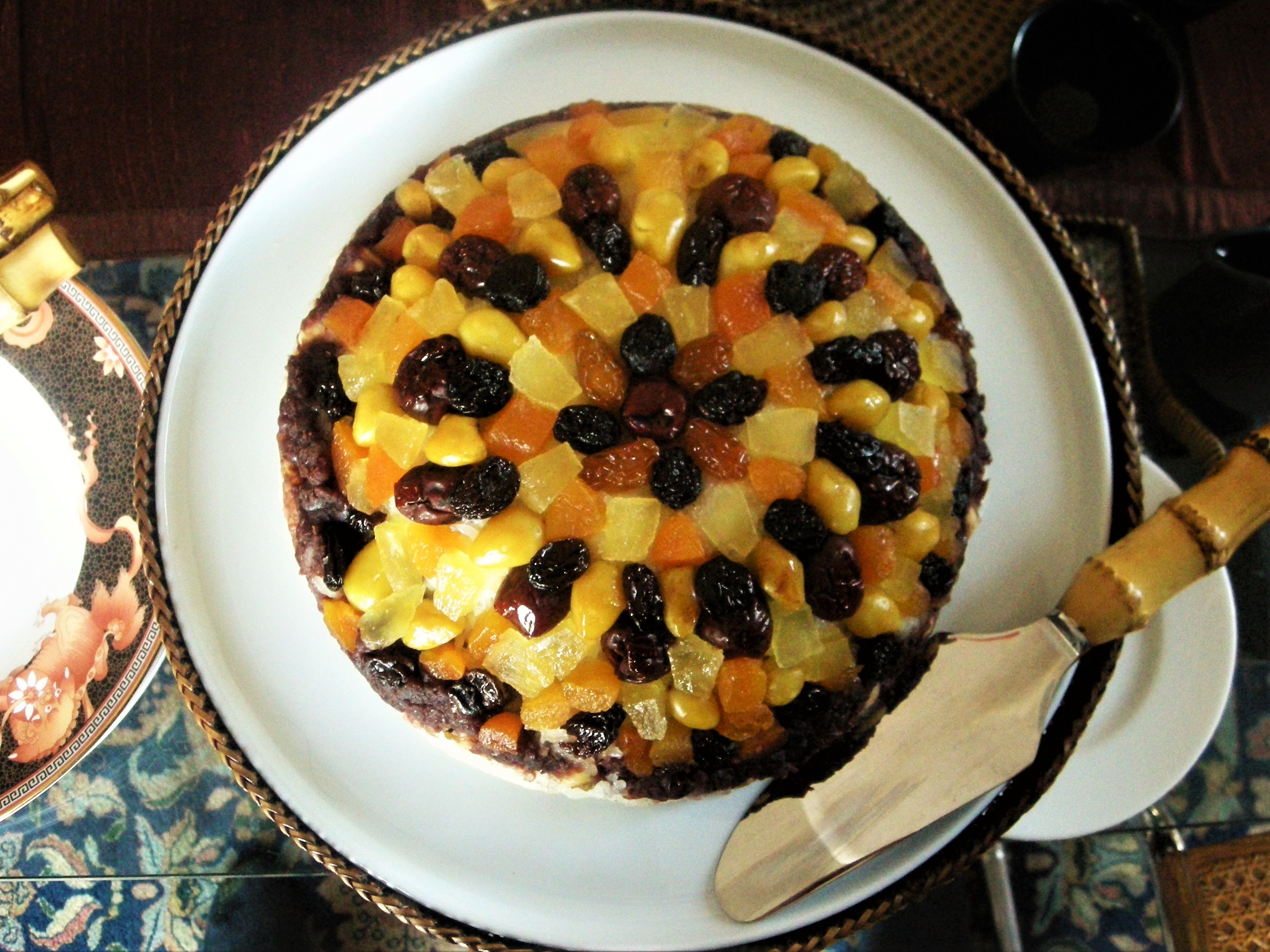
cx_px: 635
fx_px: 1284
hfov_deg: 52.6
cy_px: 476
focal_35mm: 35
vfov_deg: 40.7
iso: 400
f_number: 2.8
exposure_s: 1/28.1
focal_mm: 5.7
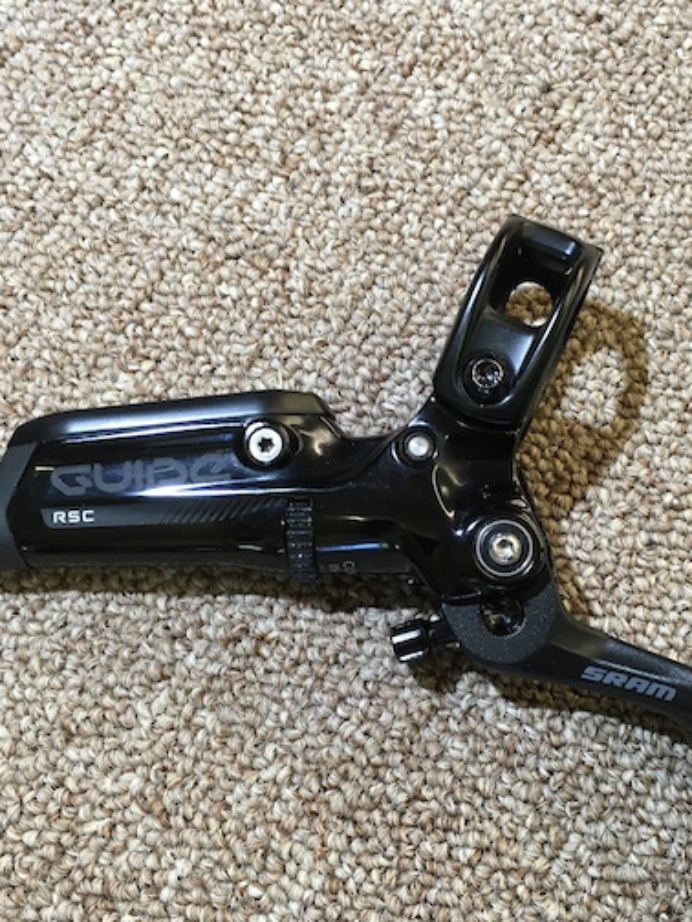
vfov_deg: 41.2
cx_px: 390
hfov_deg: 31.5
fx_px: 1226
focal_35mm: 46
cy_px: 483
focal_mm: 4.15
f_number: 2.2
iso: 64
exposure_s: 1/30
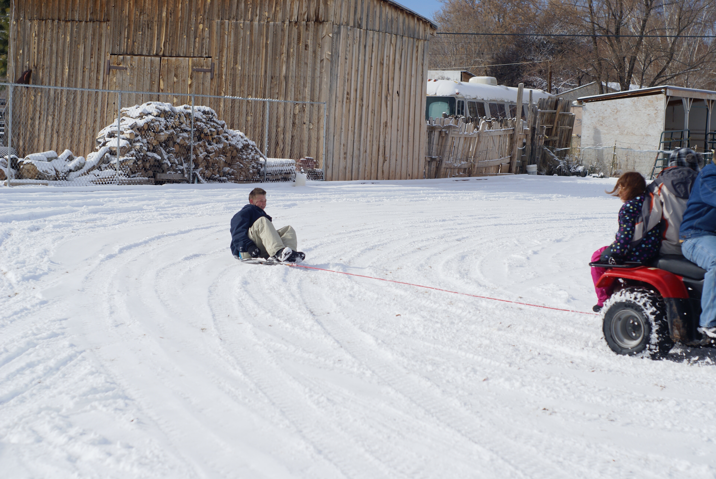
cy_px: 240
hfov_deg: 27.0
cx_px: 358
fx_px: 1493
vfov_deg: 18.2
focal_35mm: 75
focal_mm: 50
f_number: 4
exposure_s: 1/2000
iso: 100
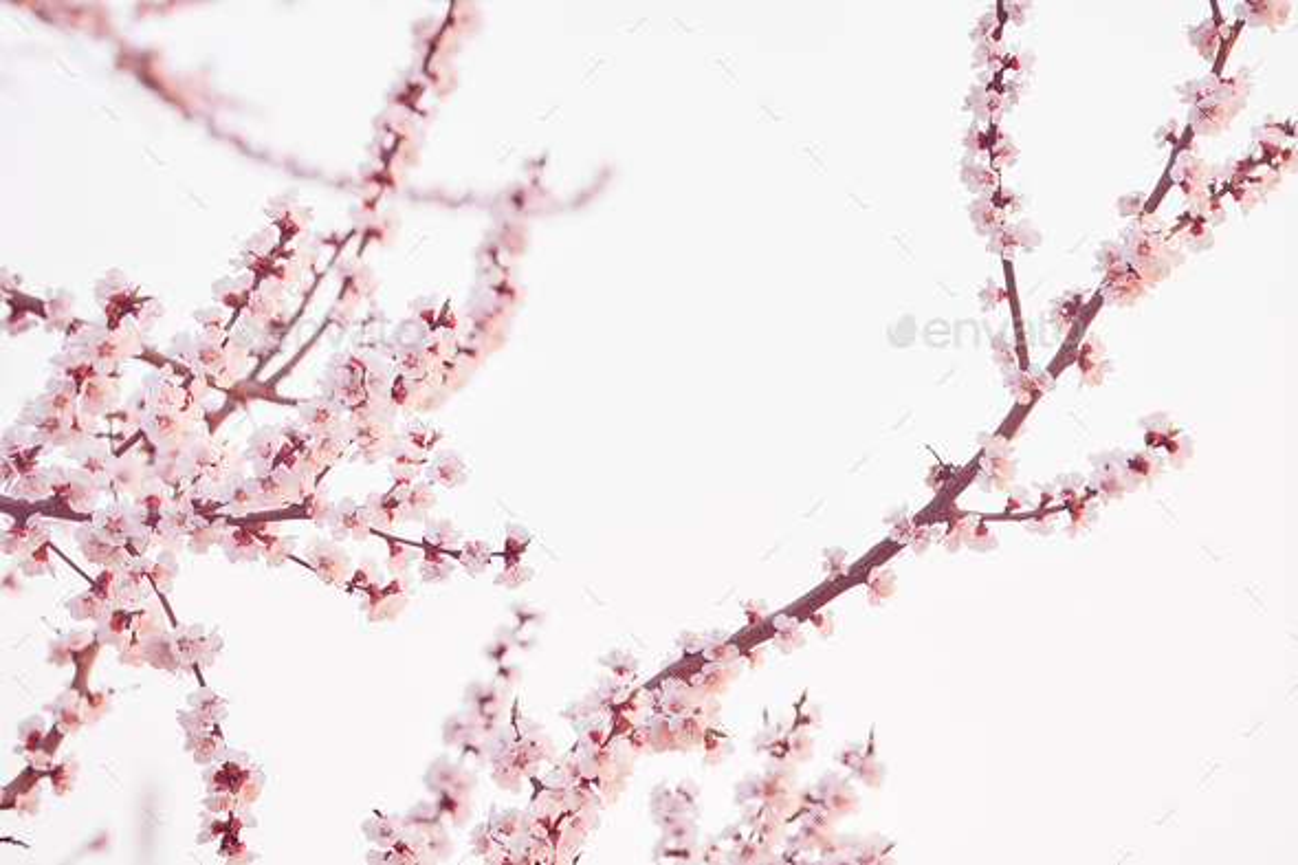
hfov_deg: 22.6
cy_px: 432
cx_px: 649
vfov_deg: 15.2
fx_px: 3244
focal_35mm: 90
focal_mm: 60
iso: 200
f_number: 3.2
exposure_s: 1/500
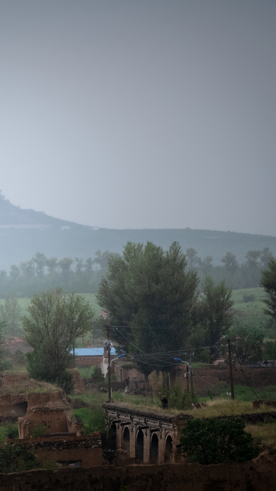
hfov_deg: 4.7
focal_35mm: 259
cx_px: 1
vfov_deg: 8.3
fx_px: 3369
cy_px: 246
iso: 1000
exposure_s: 1/250
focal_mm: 164
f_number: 6.3
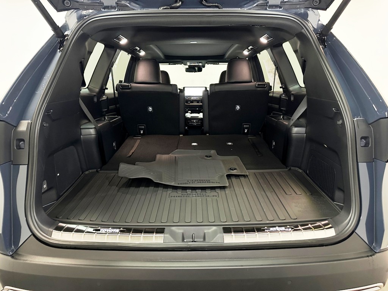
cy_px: 146
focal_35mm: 24
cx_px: 194
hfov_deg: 71.6
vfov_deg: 56.8
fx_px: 269
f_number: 1.78
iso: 1000
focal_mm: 6.86
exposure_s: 1/30
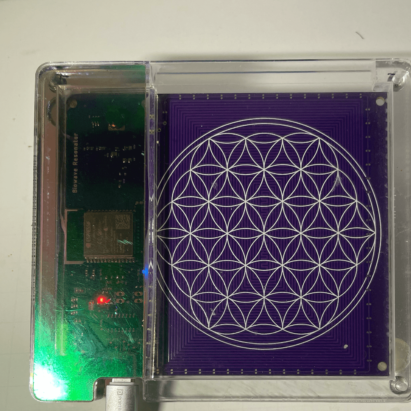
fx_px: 510
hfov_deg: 43.6
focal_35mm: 38
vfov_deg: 42.2
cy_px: 319
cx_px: 252
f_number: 1.6
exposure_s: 1/120
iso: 80
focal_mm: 5.1
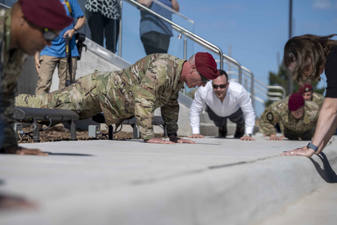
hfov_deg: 16.4
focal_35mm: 125
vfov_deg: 11.0
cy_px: 112
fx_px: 1170
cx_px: 168
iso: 72
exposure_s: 1/1600
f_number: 4
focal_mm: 125
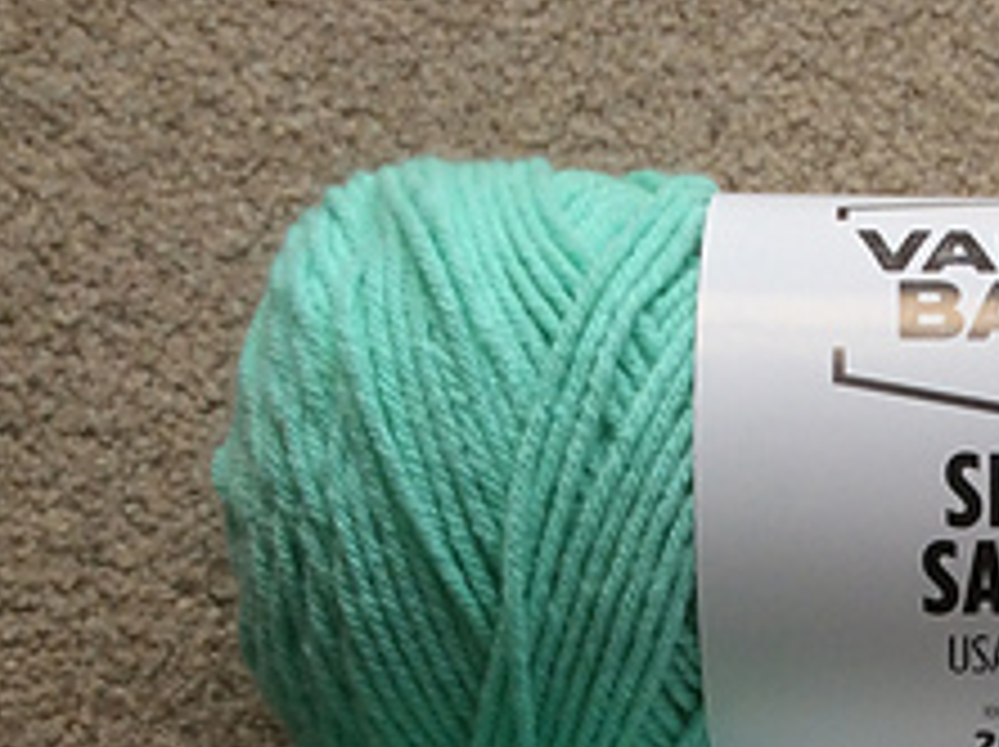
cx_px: 999
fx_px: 2076
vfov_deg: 19.6
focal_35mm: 72
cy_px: 803
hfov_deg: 25.7
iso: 40
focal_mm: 3.3
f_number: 2.4
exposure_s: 1/50
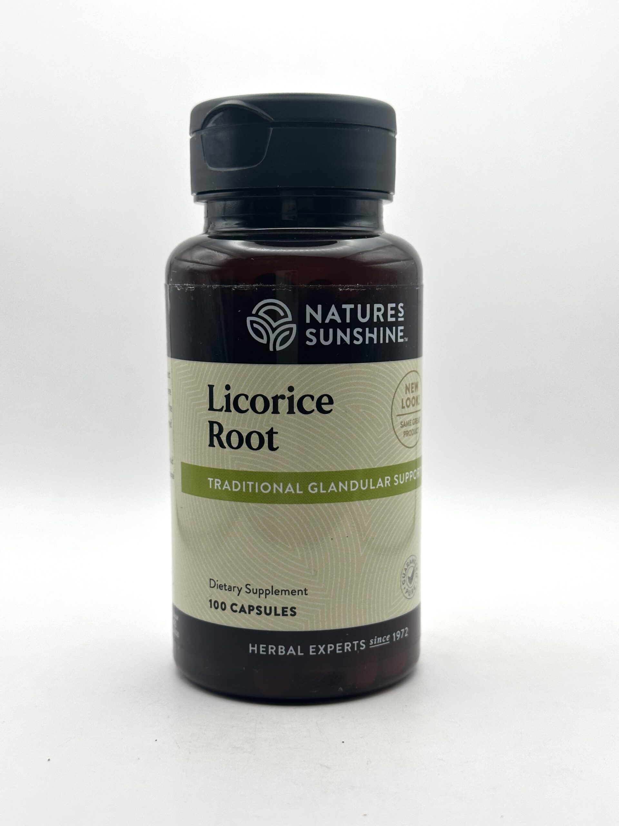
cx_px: 310
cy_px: 413
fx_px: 1144
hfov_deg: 30.3
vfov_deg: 39.7
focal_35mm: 48
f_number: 1.78
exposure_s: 1/319
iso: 64
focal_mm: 6.86
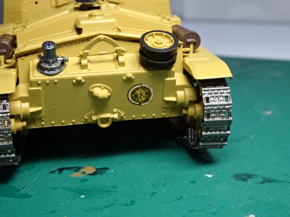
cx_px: 145
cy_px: 108
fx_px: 519
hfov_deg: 31.2
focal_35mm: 62
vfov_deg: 23.7
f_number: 4.5
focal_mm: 10.59
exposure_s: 1/80
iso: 320
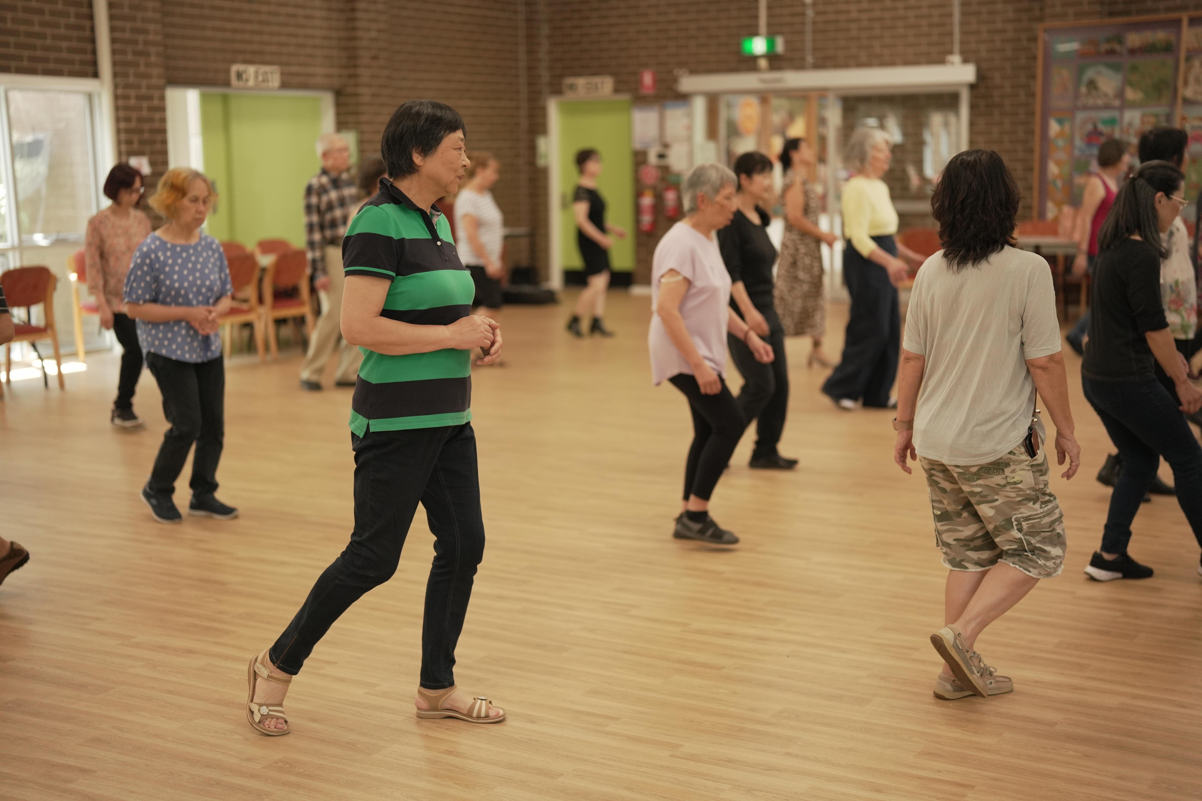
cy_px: 400
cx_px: 601
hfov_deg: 39.6
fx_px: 1669
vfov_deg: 27.0
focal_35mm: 50
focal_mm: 50
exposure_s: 1/2000
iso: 1600
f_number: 1.4
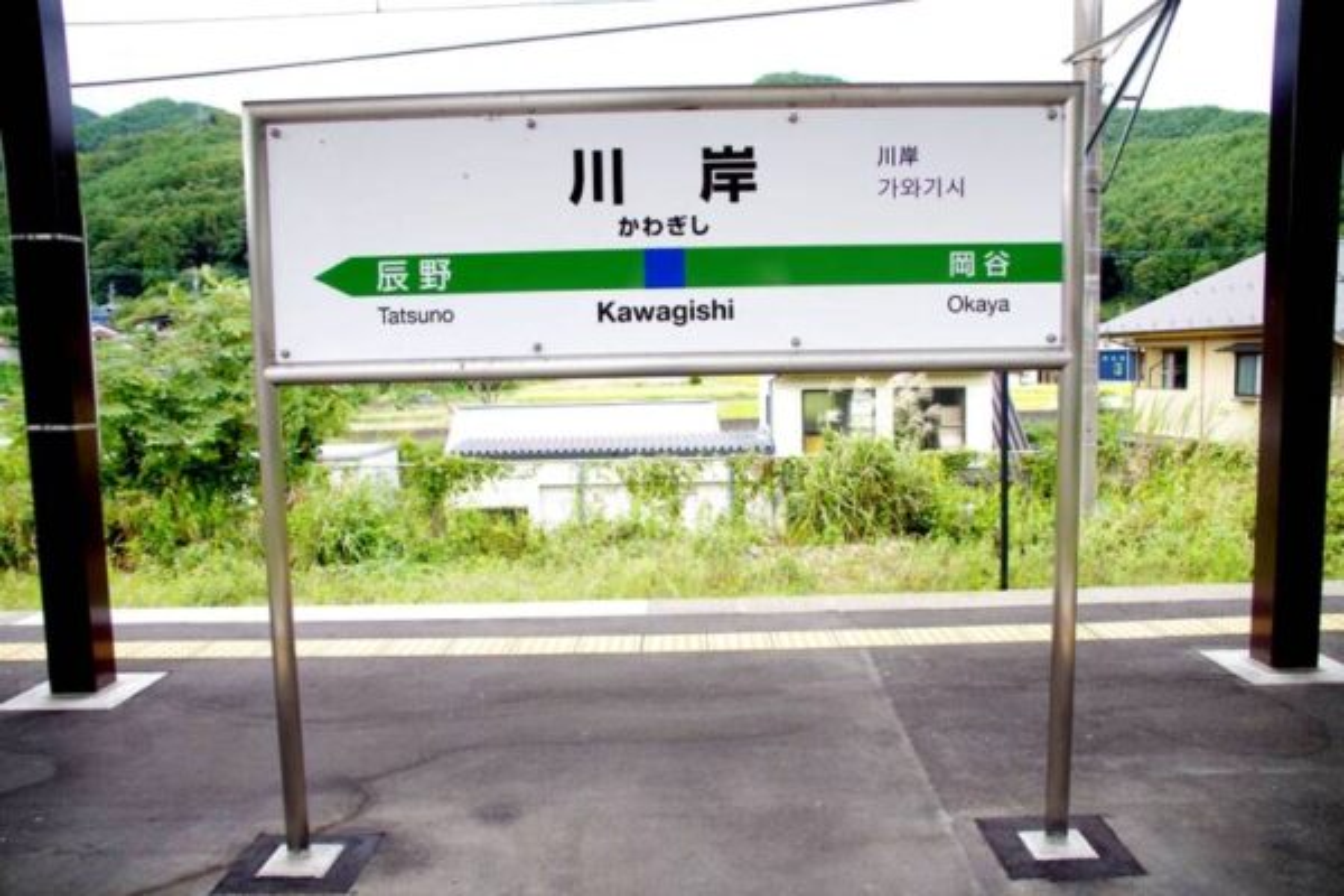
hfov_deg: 67.4
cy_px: 448
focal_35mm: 27
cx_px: 672
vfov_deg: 47.9
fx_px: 1008
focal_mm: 18
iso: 200
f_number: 3.5
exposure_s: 1/125
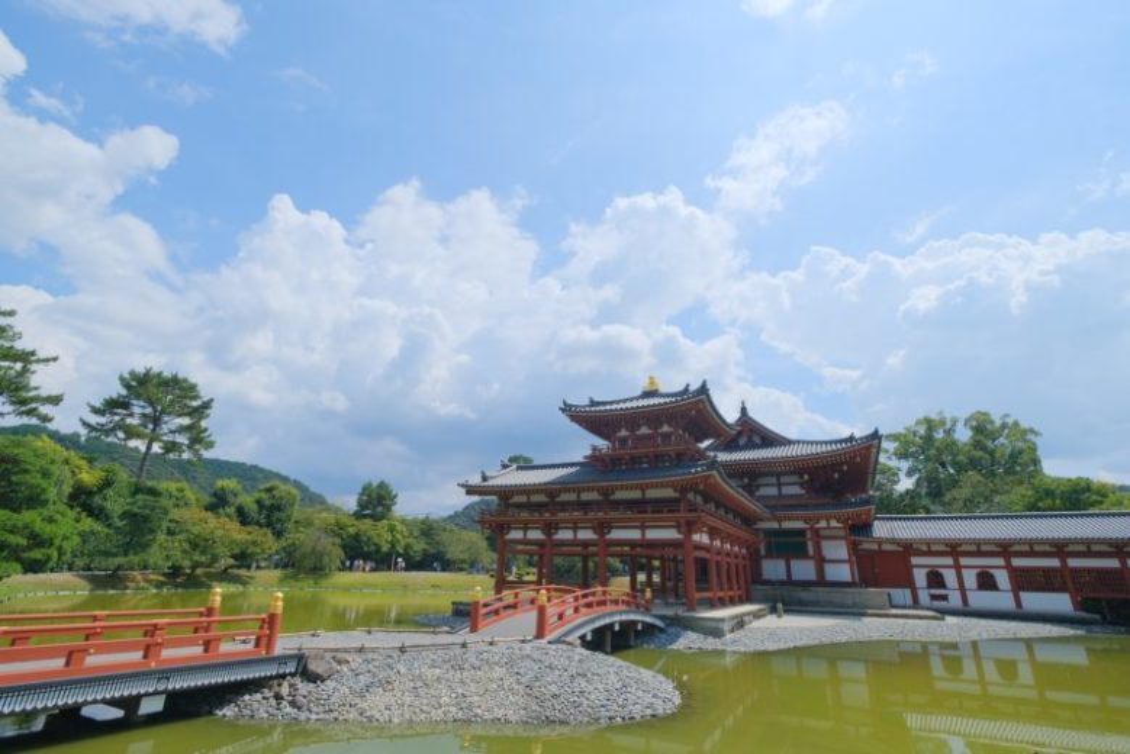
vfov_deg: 77.4
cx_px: 565
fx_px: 471
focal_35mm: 15
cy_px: 377
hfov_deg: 100.4
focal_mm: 10
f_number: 4
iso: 640
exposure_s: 1/3500
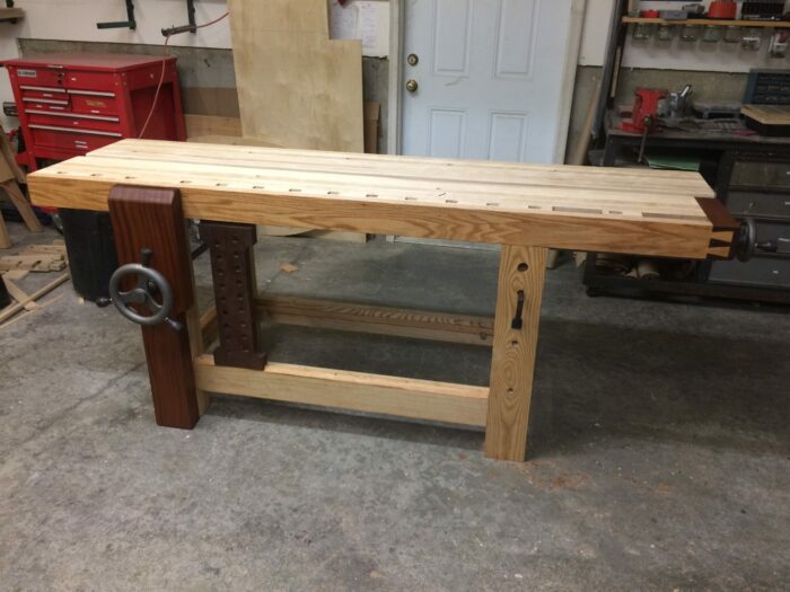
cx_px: 395
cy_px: 296
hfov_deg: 61.7
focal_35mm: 29
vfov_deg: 48.2
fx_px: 662
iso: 125
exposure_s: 1/30
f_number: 2.2
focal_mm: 4.15
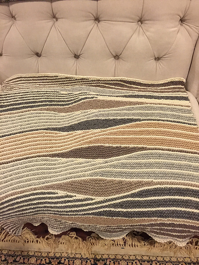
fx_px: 222
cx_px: 100
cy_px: 132
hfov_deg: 48.2
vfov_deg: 61.7
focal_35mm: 29
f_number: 2.2
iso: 125
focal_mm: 4.15
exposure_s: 1/15
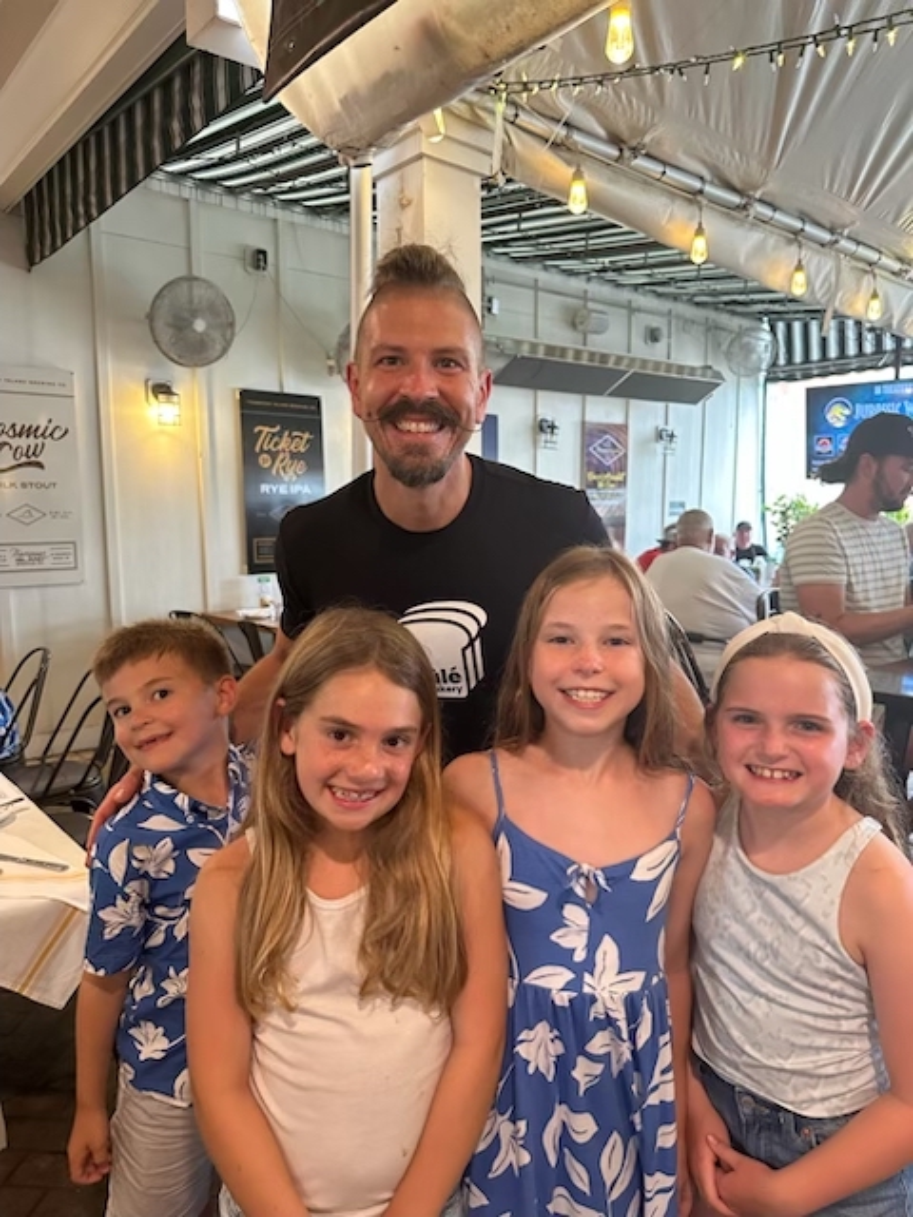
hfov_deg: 56.8
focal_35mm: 24
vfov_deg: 71.6
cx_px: 456
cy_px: 608
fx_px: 844
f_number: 1.78
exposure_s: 1/60
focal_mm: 6.86
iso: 640
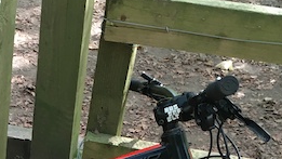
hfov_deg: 21.3
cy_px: 259
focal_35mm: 97
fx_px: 726
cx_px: 2
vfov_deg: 11.8
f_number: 2.2
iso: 40
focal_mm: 4.15
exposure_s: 1/33
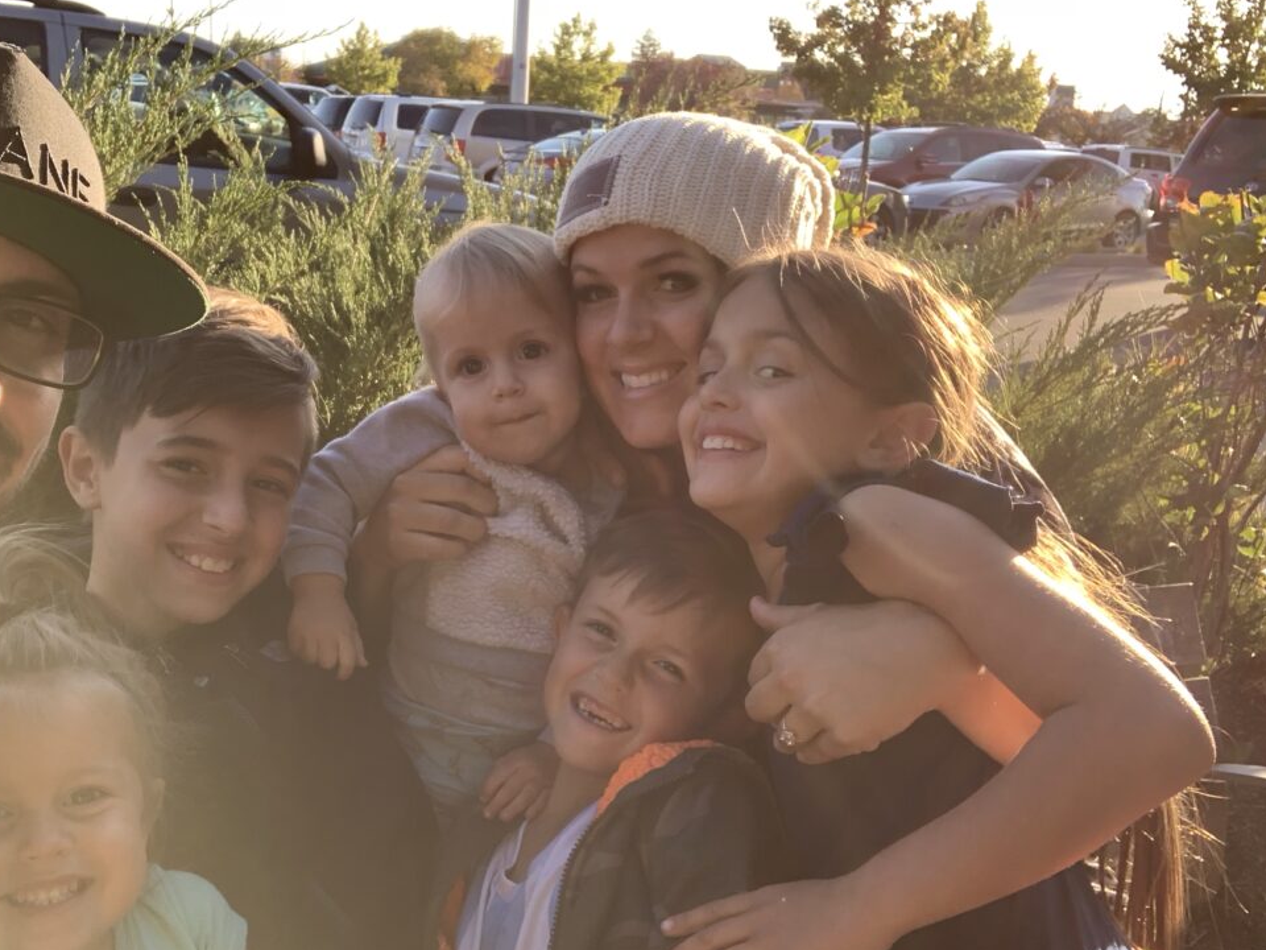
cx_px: 545
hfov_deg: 46.7
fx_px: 1463
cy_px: 472
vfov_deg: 36.0
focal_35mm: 40
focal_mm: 2.87
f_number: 2.2
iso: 25
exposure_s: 1/121
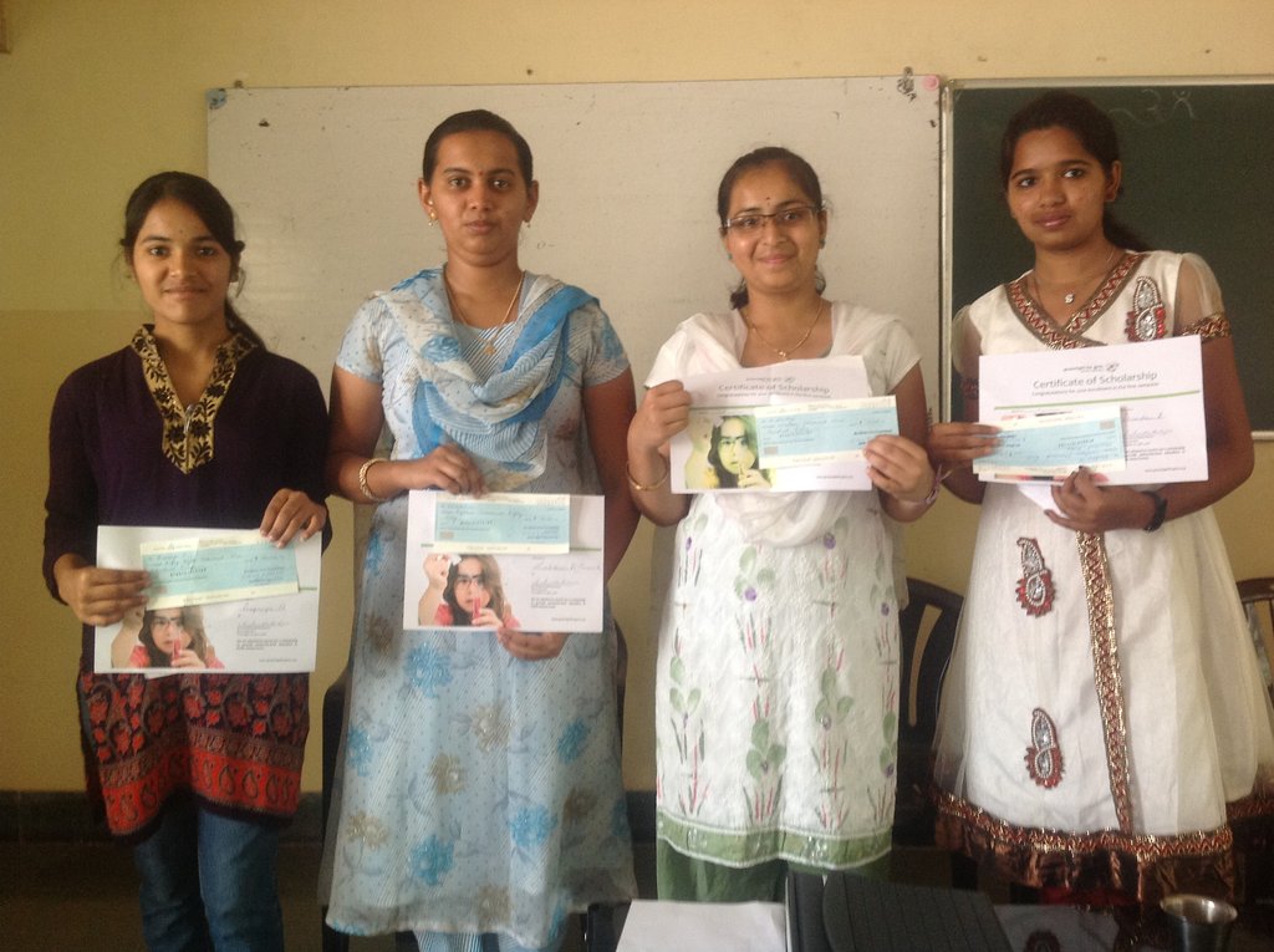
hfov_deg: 52.7
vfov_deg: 40.6
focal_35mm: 35
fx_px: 1286
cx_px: 637
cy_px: 476
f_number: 2.4
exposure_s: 1/15
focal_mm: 4.28
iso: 125
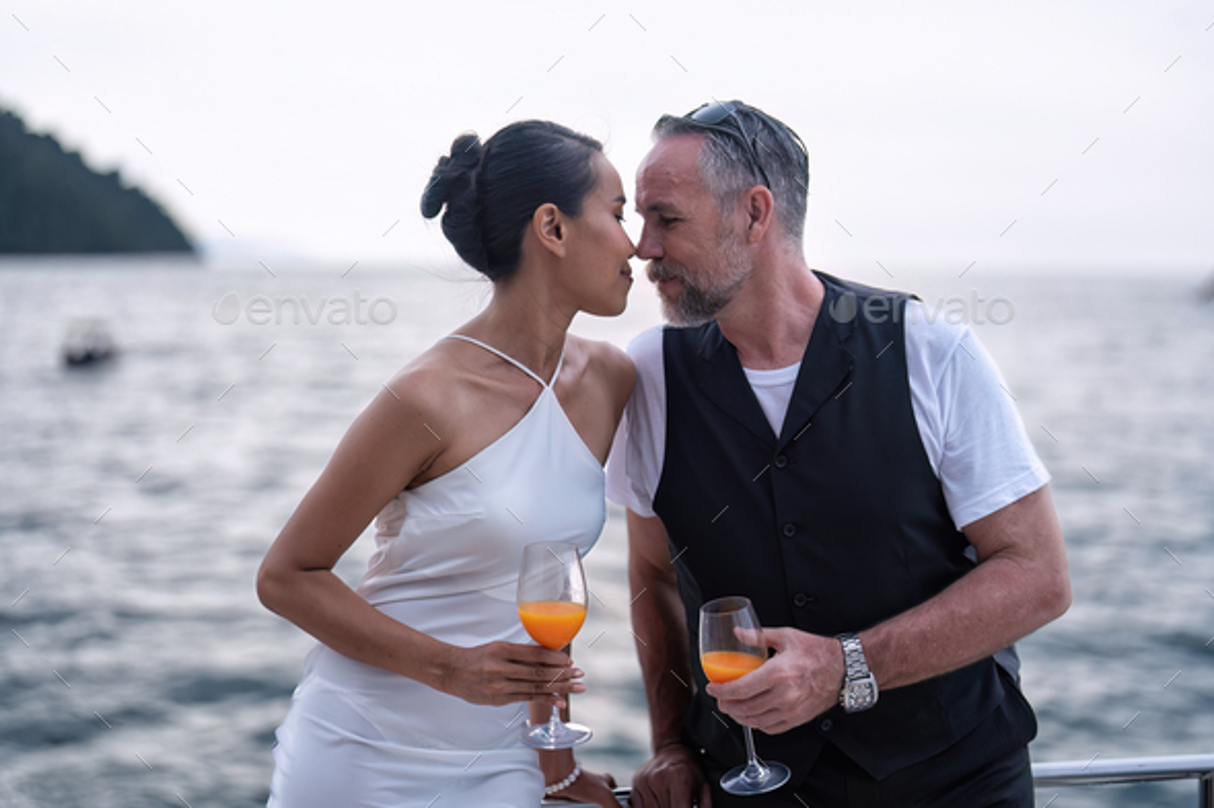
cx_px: 607
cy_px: 404
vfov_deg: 27.0
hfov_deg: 39.6
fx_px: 1686
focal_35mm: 50
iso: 100
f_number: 1.4
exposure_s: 1/6400
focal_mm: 50
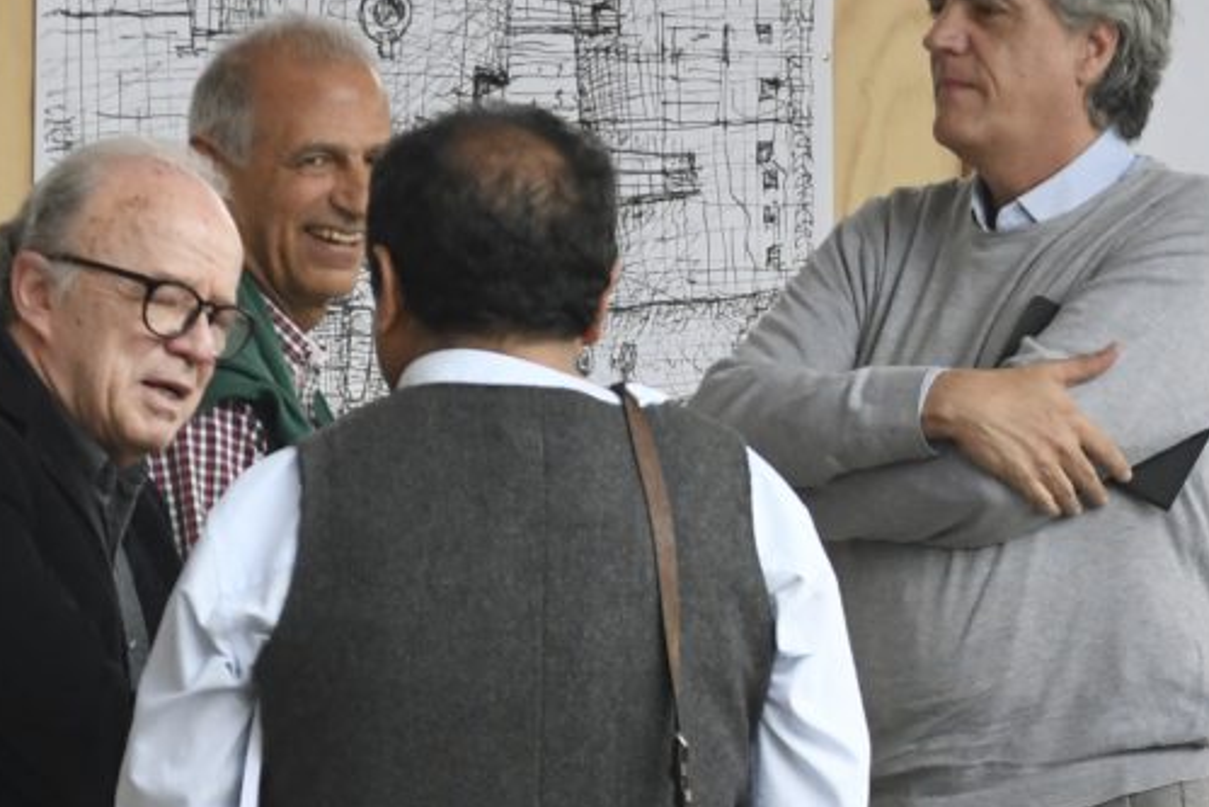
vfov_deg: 3.8
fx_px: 12059
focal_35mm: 359
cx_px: 1282
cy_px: 324
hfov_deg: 5.7
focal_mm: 75
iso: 1600
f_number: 5.6
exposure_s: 1/1250
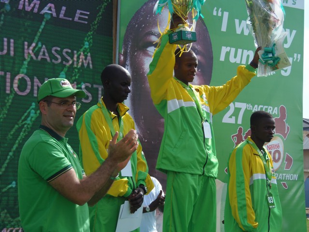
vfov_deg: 17.0
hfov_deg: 22.5
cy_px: 116
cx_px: 154
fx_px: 777
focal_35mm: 87
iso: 64
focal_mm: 16.2
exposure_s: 1/500
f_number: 4.3
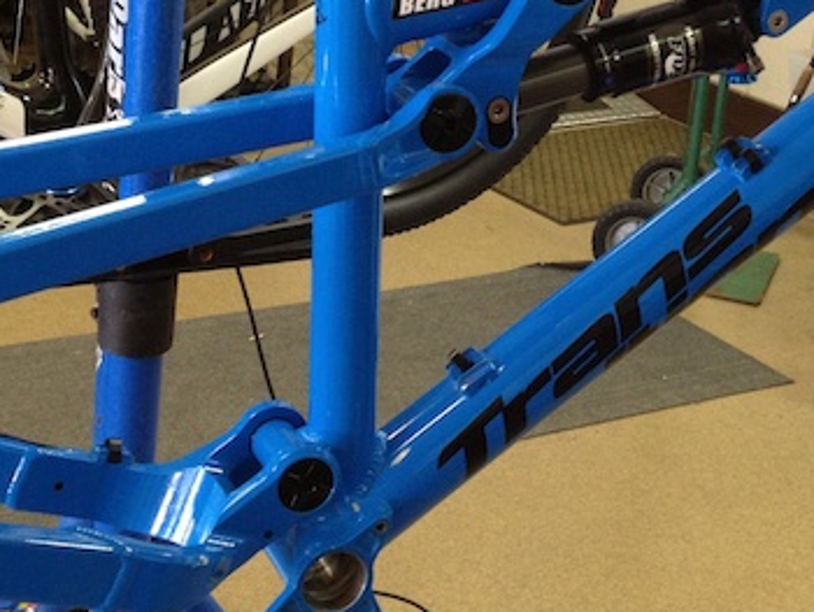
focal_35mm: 80
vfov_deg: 18.4
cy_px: 221
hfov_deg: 24.4
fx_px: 1883
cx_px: 407
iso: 160
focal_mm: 4.28
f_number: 2.4
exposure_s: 1/20
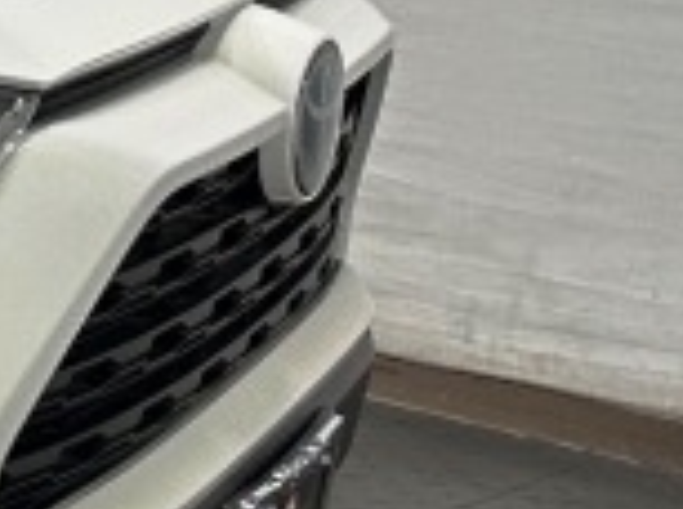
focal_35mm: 161
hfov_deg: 9.3
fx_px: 3169
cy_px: 192
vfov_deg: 9.2
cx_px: -1482
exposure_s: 1/60
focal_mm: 6.86
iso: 160
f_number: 1.78
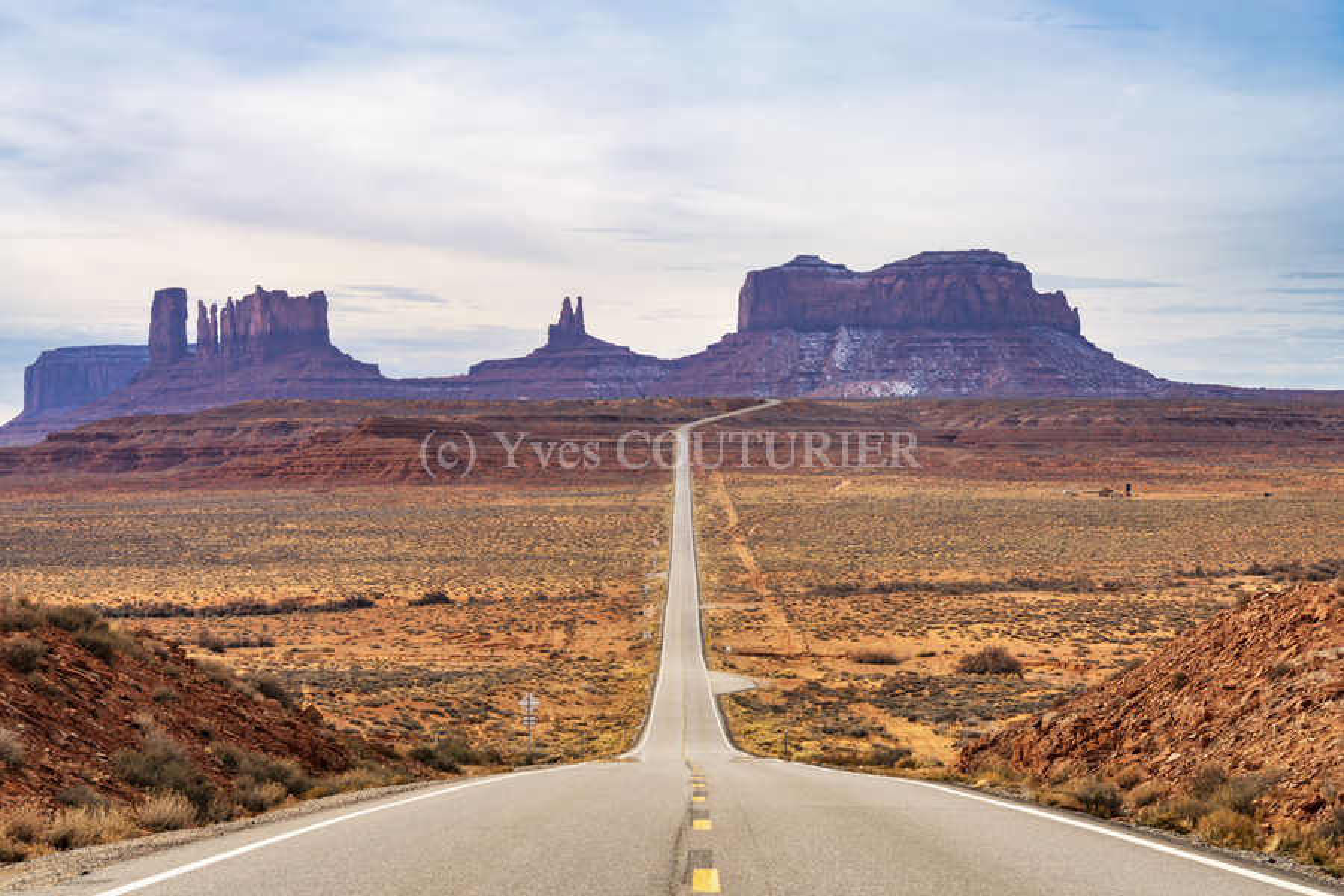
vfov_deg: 11.3
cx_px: 672
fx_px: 4517
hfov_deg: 16.9
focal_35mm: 121
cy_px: 448
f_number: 14
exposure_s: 1/100
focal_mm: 121
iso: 100
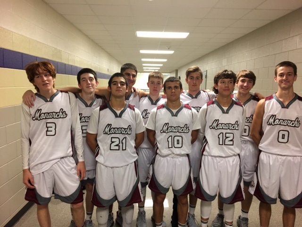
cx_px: 151
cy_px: 114
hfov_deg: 61.7
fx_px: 253
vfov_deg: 48.2
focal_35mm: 29
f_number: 2.2
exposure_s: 1/30
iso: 100
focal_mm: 4.15
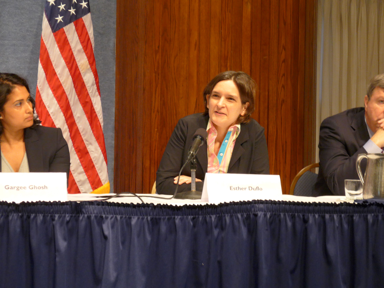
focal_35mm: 90
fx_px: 998
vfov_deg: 16.4
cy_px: 144
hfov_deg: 21.8
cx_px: 192
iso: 400
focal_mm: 18
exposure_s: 1/15
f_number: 4.6
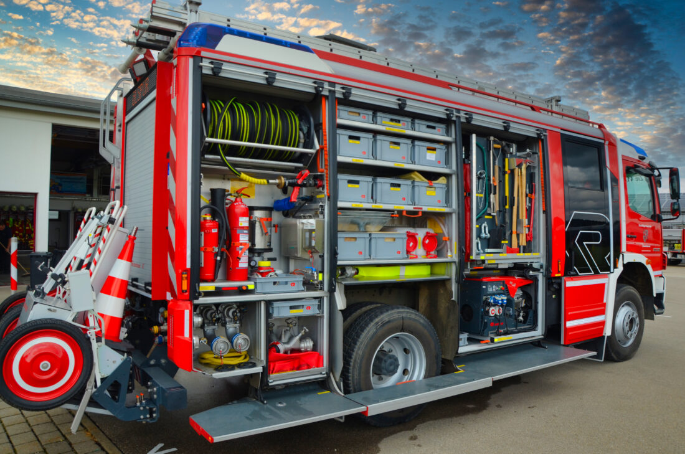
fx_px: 513
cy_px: 227
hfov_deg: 67.5
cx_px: 342
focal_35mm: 27
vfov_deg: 47.8
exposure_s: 1/200
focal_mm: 18
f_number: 7.1
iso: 200
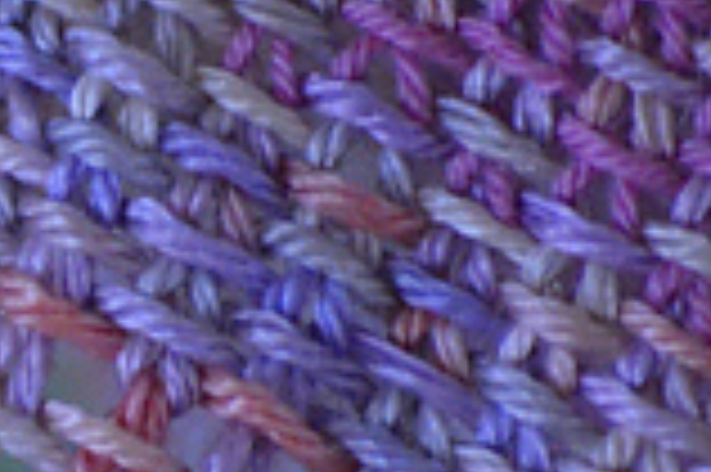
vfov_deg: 1.1
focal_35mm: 1216
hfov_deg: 1.7
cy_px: 369
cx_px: -405
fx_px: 23991
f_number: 5.6
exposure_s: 1/125
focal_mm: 200
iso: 2500
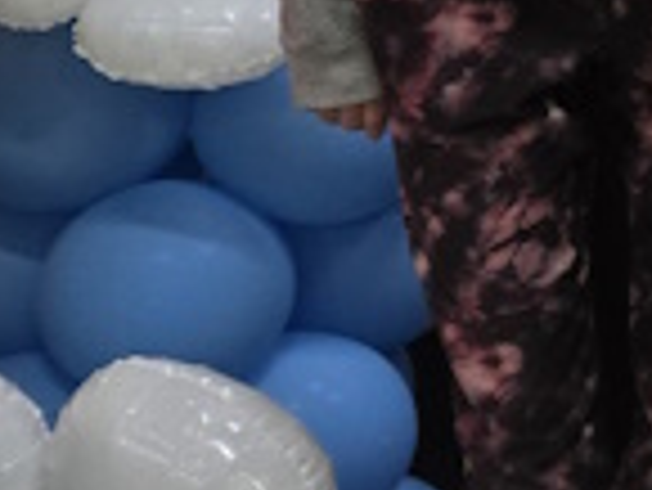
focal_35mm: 151
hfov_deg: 10.3
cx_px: 1830
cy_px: -182
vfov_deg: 9.6
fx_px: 2846
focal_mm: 5.4
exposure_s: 1/120
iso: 320
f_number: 1.8
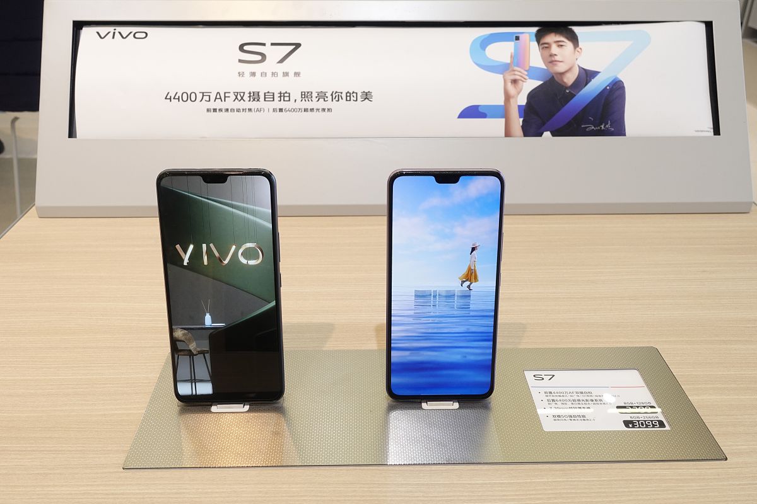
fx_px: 652
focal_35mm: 31
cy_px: 252
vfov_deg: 42.3
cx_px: 378
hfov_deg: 60.3
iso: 320
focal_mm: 11.45
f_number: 5
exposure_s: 1/80
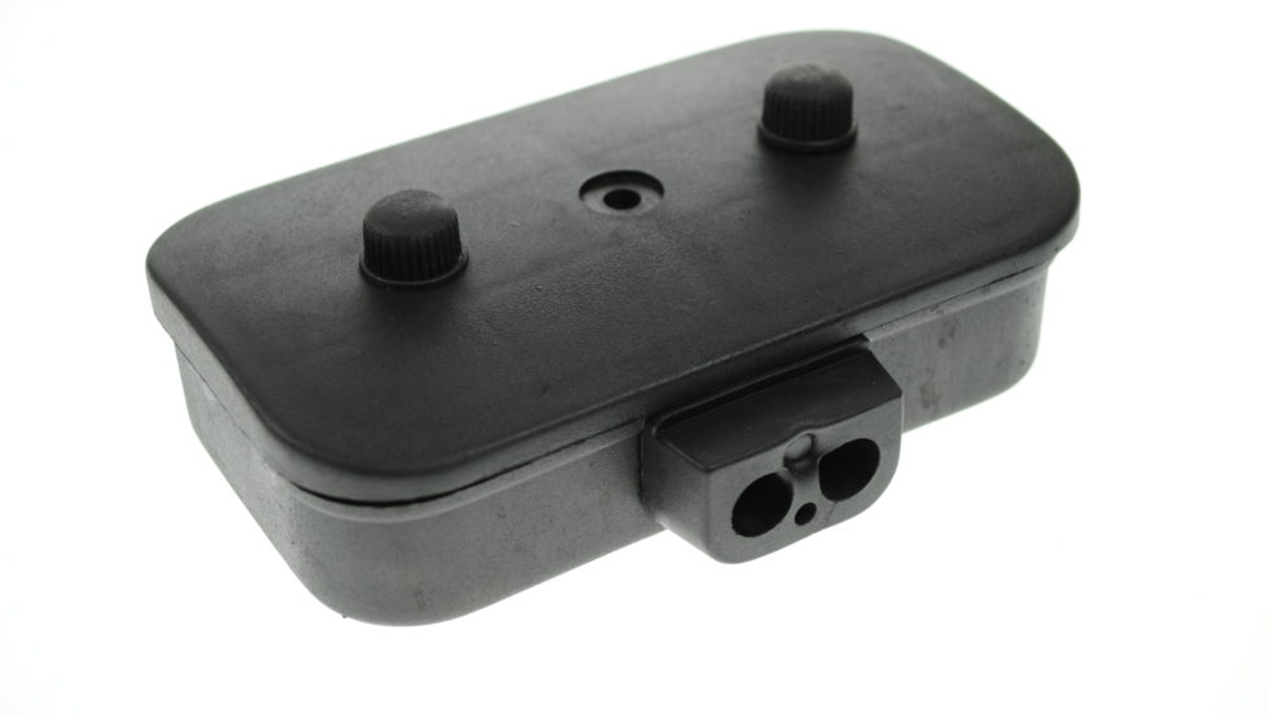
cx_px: 636
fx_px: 2255
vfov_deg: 18.0
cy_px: 312
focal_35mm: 67
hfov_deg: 31.4
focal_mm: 42
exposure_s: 1/30
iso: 100
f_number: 5.3
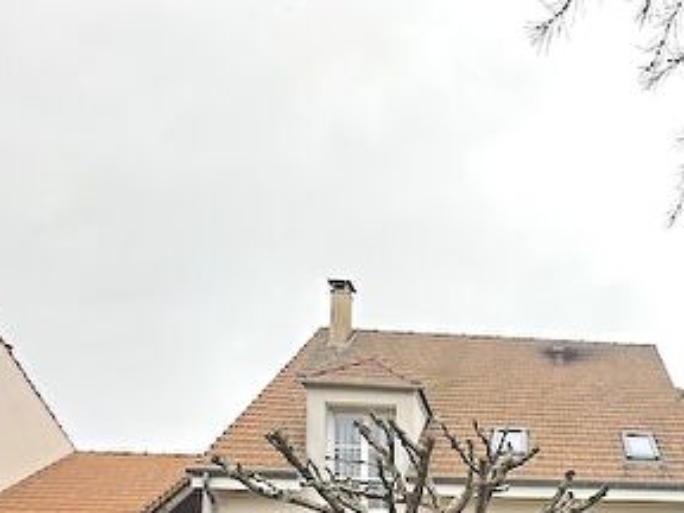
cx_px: 606
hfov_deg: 48.7
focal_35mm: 34
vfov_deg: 34.2
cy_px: 604
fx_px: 672
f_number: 2.2
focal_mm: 2.22
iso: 40
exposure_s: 1/196
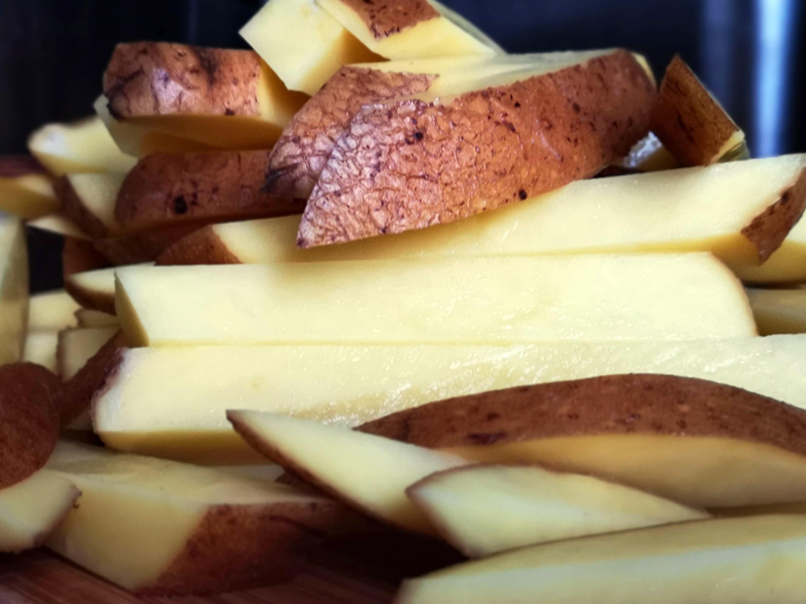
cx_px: 376
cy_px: 310
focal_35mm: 58
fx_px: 1350
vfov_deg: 25.2
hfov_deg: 33.2
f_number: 4
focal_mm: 3.95
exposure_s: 1/20
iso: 500
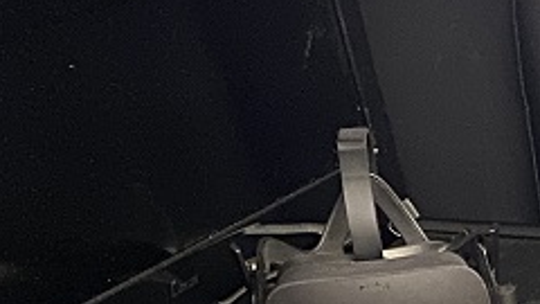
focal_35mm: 119
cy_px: 714
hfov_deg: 15.6
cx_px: 947
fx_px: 1704
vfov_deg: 9.2
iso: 640
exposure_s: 1/8
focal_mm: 4.25
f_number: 1.8
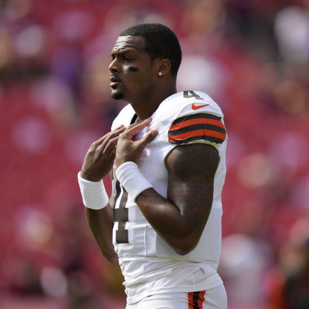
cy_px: 155
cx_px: 148
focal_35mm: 512
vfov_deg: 3.4
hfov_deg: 3.4
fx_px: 5171
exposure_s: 1/3200
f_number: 2.8
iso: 320
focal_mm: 400
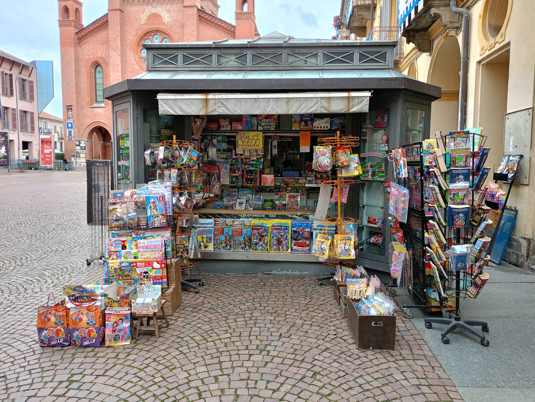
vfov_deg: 49.7
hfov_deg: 63.4
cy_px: 201
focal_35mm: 28
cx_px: 268
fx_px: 433
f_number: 1.79
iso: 122
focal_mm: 4.7
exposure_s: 1/100
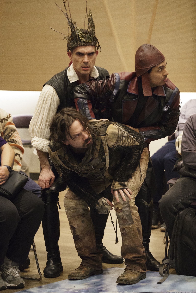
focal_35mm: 149
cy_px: 146
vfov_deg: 13.8
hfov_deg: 9.2
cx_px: 98
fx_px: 1217
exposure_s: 1/250
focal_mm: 149
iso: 16000
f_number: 4
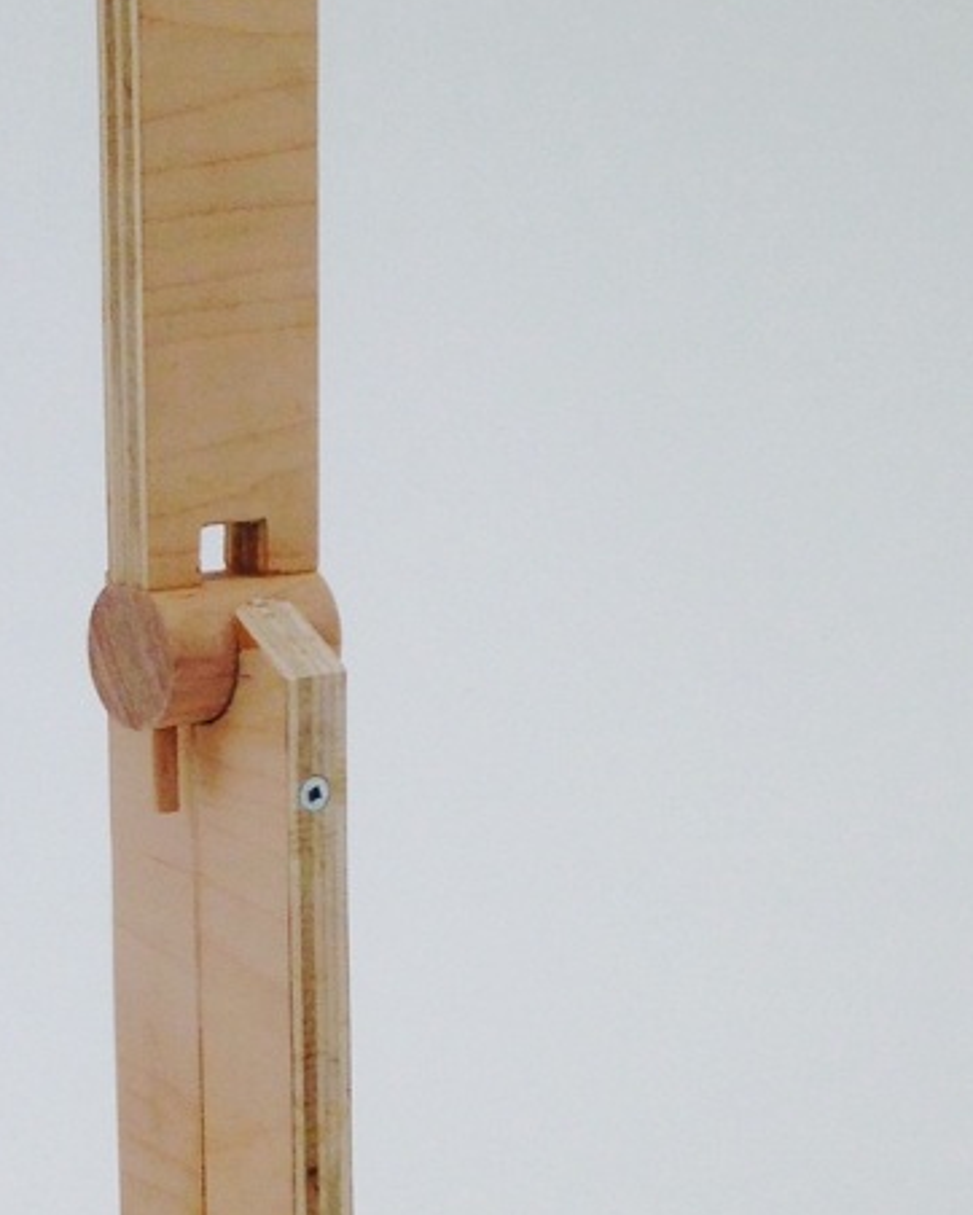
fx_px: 3417
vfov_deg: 20.2
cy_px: 673
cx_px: -191
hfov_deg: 15.6
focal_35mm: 95
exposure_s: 1/120
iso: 50
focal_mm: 4.12
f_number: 2.4
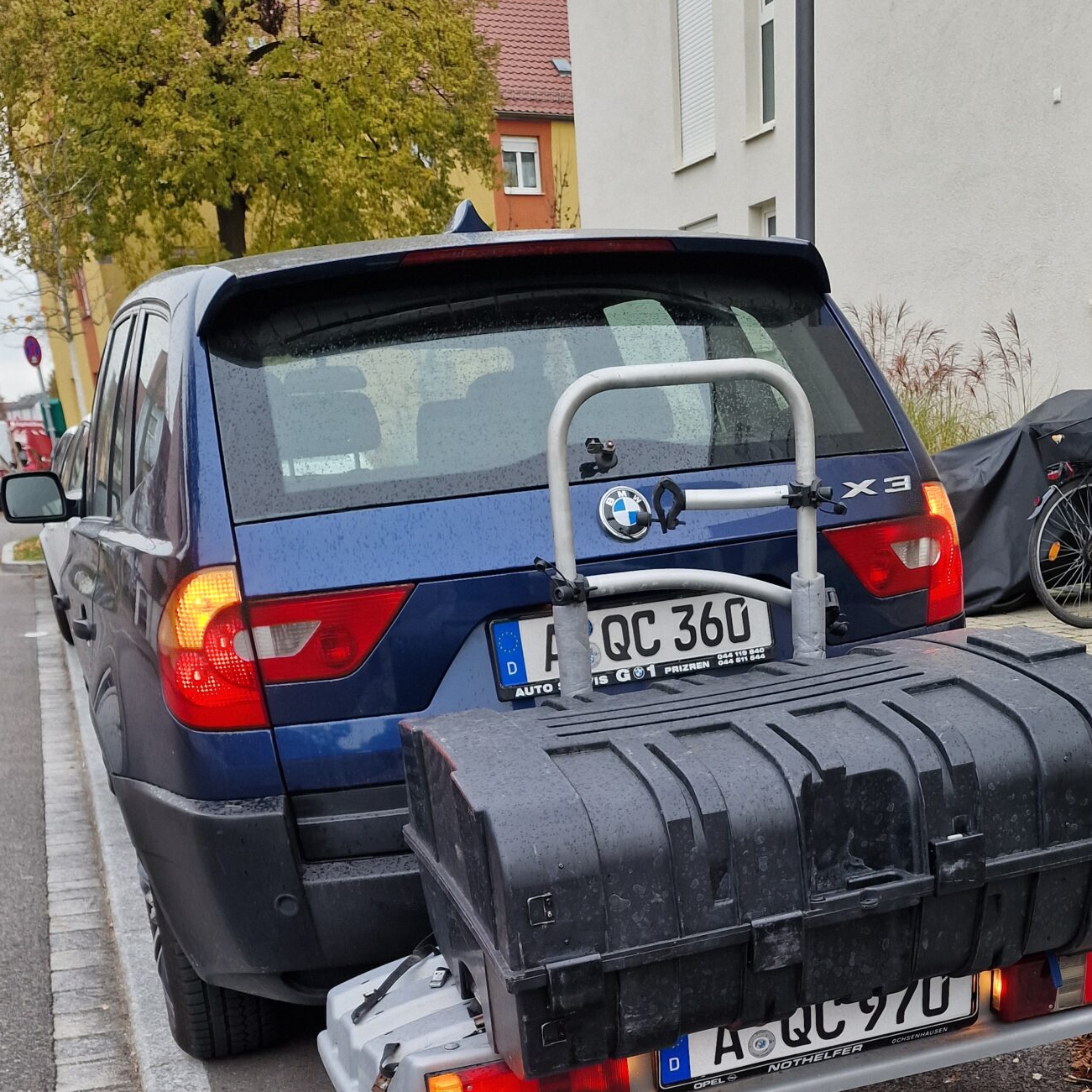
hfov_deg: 41.8
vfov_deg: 38.2
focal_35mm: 40
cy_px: 1037
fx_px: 1428
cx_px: 626
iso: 100
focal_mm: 6.4
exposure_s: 1/180
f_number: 1.8
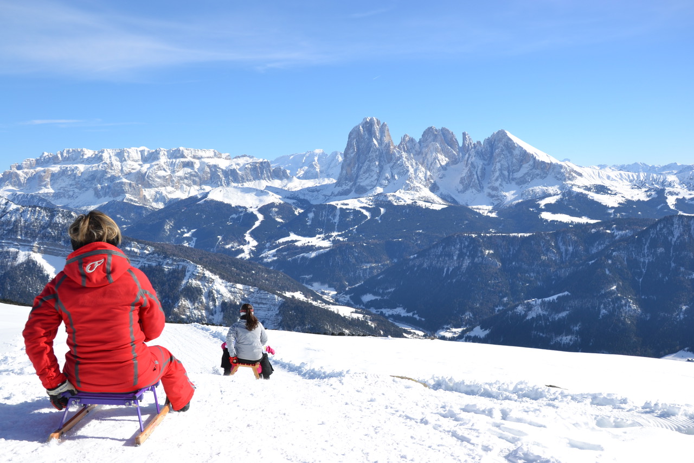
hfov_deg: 51.3
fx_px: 723
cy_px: 232
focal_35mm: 38
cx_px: 347
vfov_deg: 35.5
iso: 100
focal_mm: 25
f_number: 9
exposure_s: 1/320
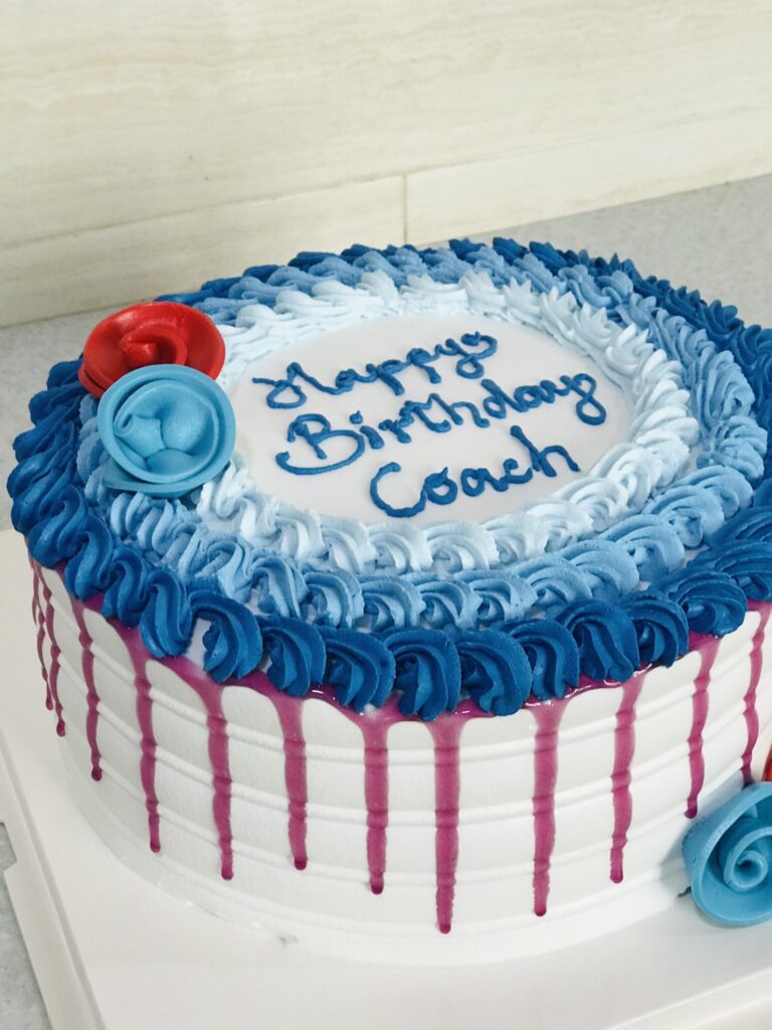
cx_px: 386
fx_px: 1695
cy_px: 515
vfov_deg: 33.8
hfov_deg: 25.7
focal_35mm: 57
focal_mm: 6.6
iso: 100
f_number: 2.8
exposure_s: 1/50
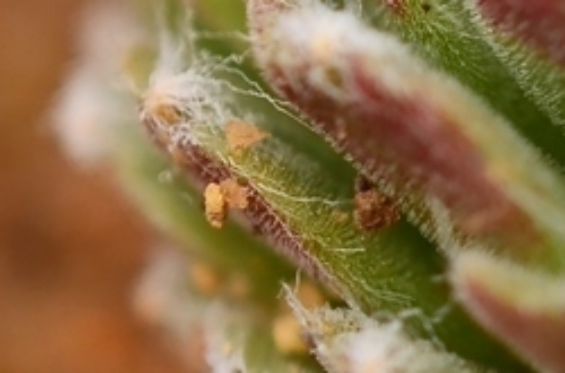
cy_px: -97
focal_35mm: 392
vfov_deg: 3.5
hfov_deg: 5.0
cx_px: 1615
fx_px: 6133
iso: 400
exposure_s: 1/1600
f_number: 4.5
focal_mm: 40
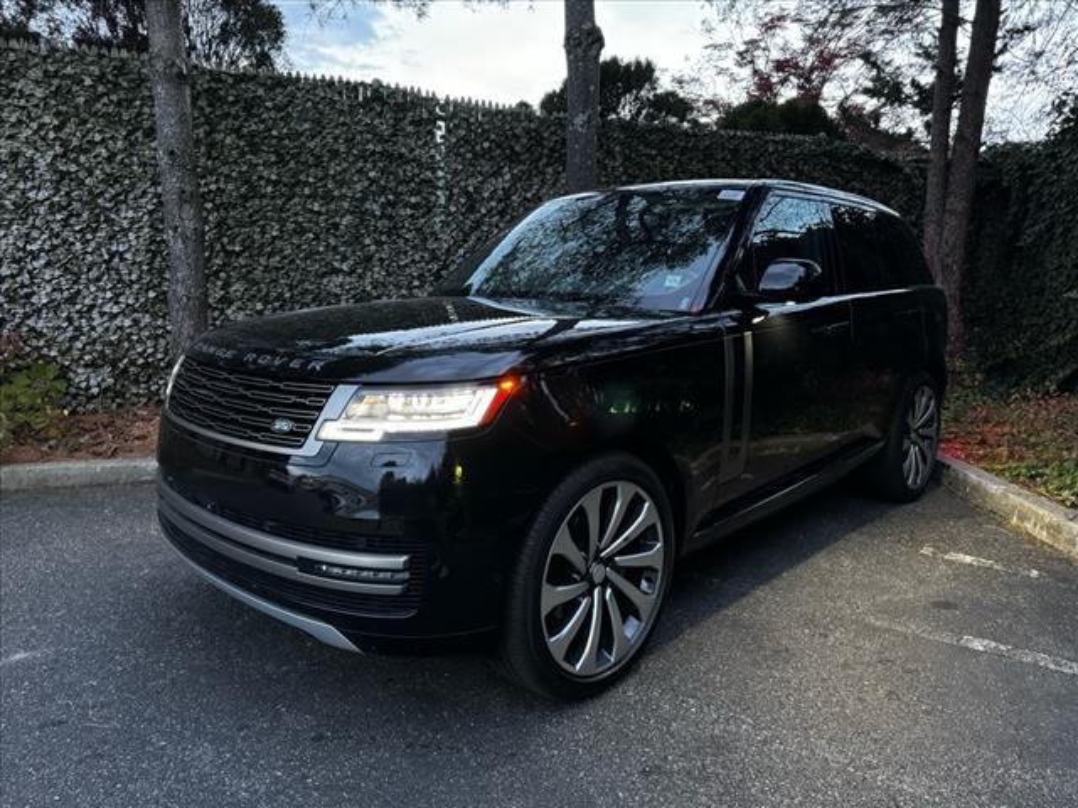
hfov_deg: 71.6
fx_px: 747
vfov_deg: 56.8
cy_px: 404
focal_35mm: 24
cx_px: 539
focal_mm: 6.76
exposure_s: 1/38
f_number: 1.78
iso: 1000
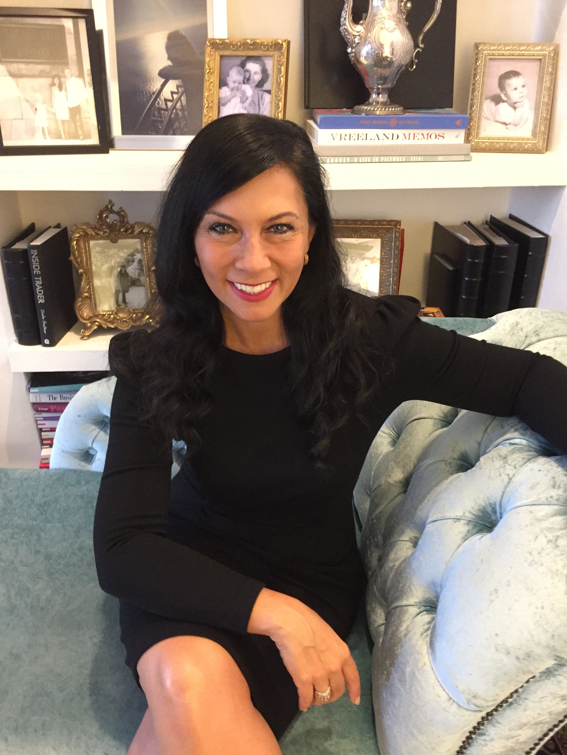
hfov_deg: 48.2
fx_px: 633
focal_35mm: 29
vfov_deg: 61.7
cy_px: 378
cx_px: 284
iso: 500
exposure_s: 1/17
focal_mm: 4.15
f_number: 2.2
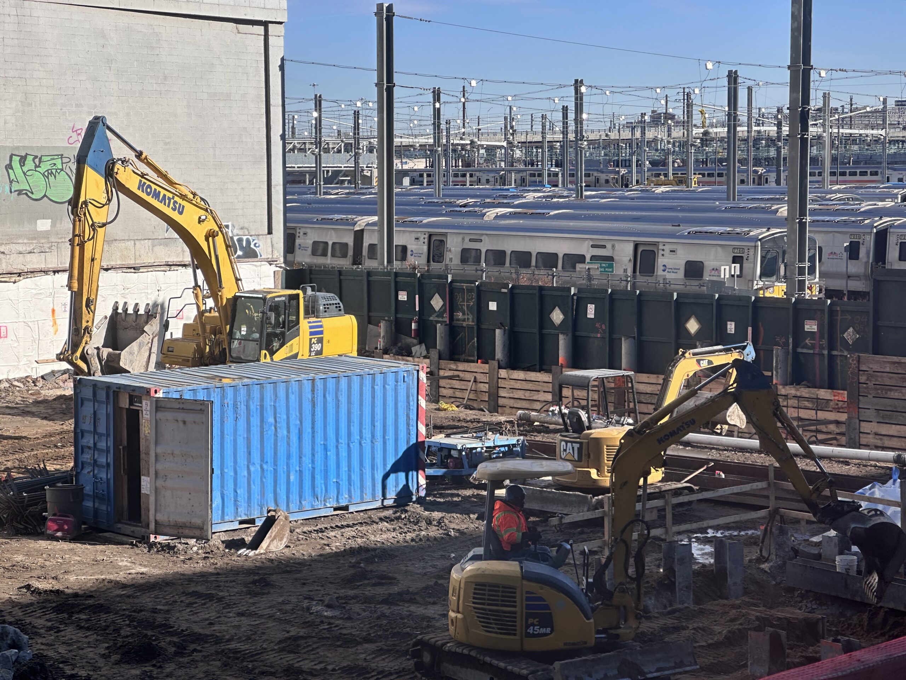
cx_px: 453
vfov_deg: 19.1
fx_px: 2015
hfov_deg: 25.3
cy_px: 340
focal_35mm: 77
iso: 32
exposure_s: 1/579
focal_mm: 9
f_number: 2.8
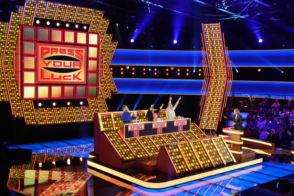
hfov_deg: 46.4
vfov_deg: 31.9
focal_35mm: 42
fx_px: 343
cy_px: 98
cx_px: 147
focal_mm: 28
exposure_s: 1/320
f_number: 3.5
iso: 4000
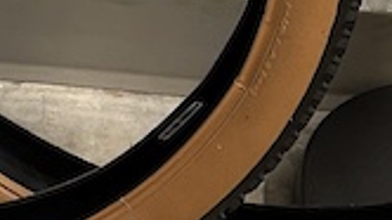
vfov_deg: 8.9
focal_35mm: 126
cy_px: -260
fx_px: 1308
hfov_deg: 16.7
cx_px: 19
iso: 320
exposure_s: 1/54
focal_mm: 6.86
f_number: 1.78
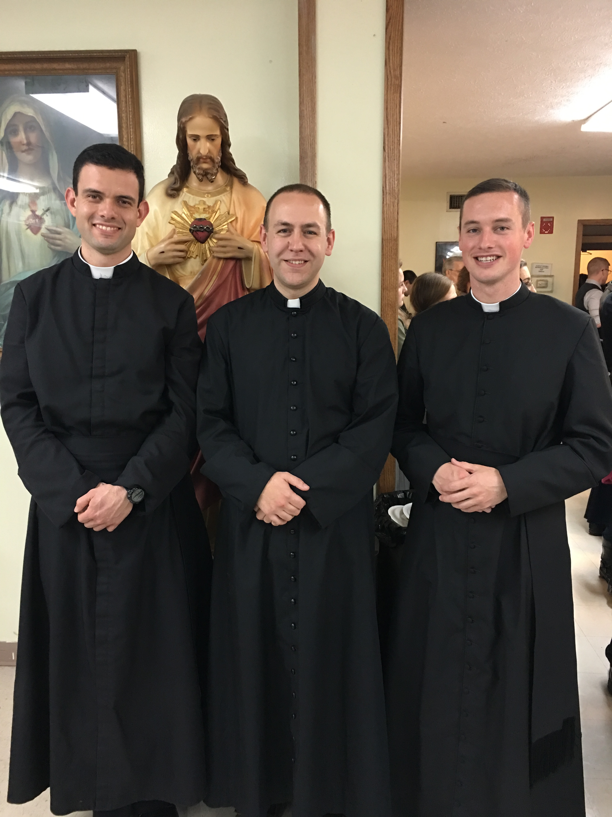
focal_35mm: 29
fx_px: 684
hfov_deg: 48.2
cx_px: 306
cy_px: 408
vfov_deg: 61.7
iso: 80
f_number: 2.2
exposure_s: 1/10
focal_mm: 4.15
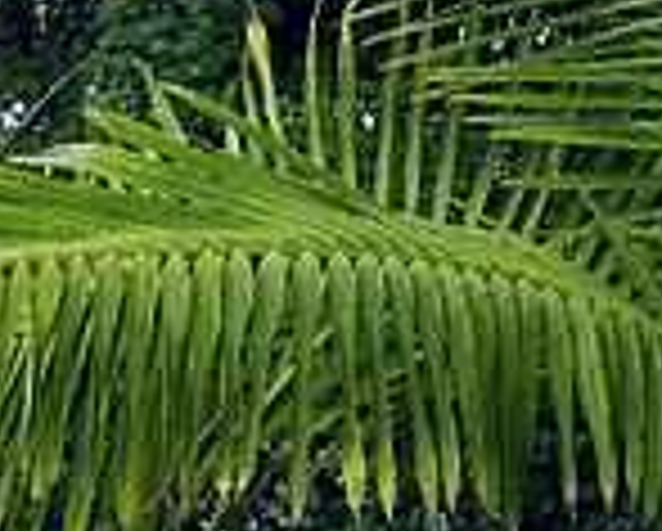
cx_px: 910
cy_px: 344
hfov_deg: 7.4
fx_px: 5062
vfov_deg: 6.0
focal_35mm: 258
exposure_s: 1/59.8
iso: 142
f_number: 5
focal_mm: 12.7
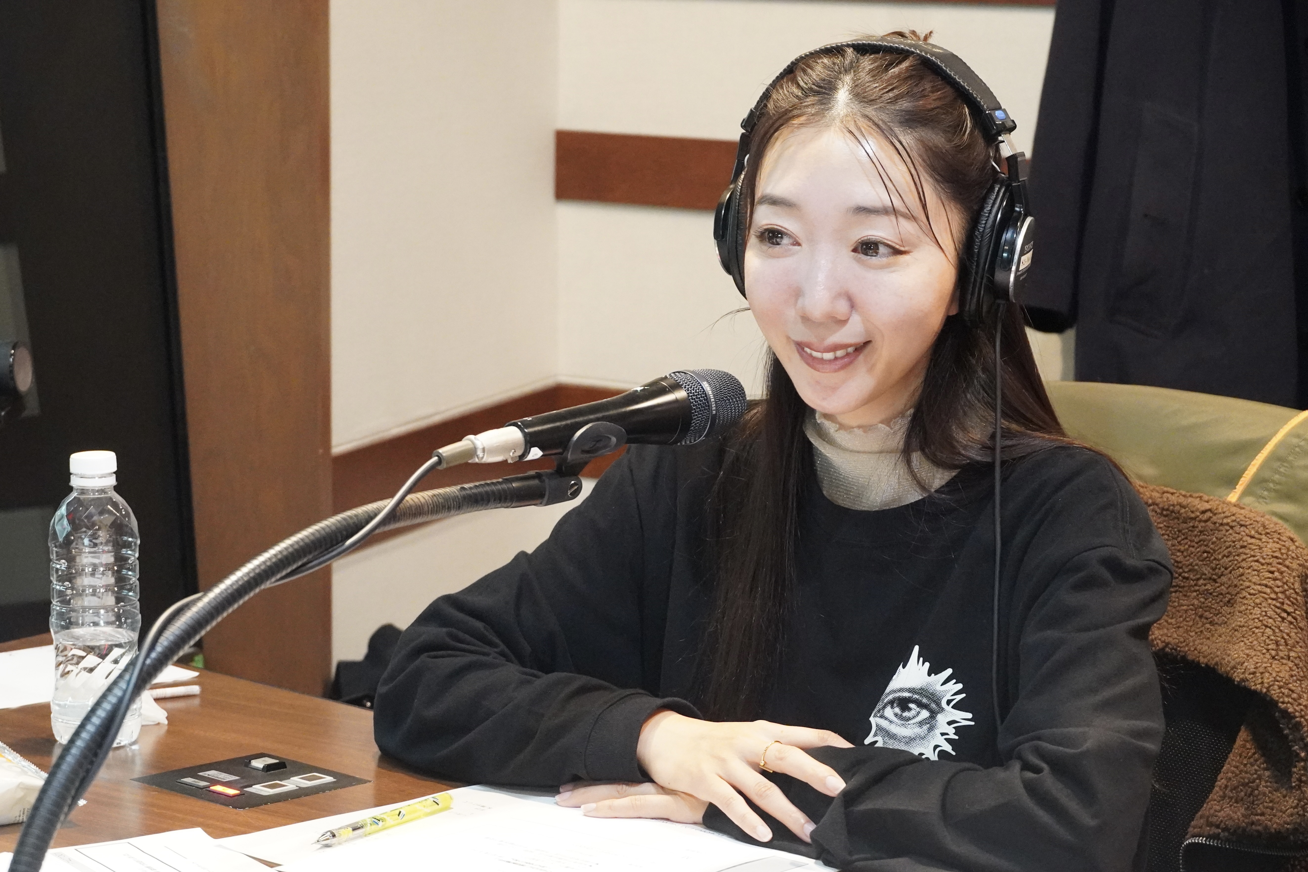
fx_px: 3324
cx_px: 654
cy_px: 436
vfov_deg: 14.9
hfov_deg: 22.3
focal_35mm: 92
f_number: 5.6
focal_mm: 61
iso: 6400
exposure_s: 1/40
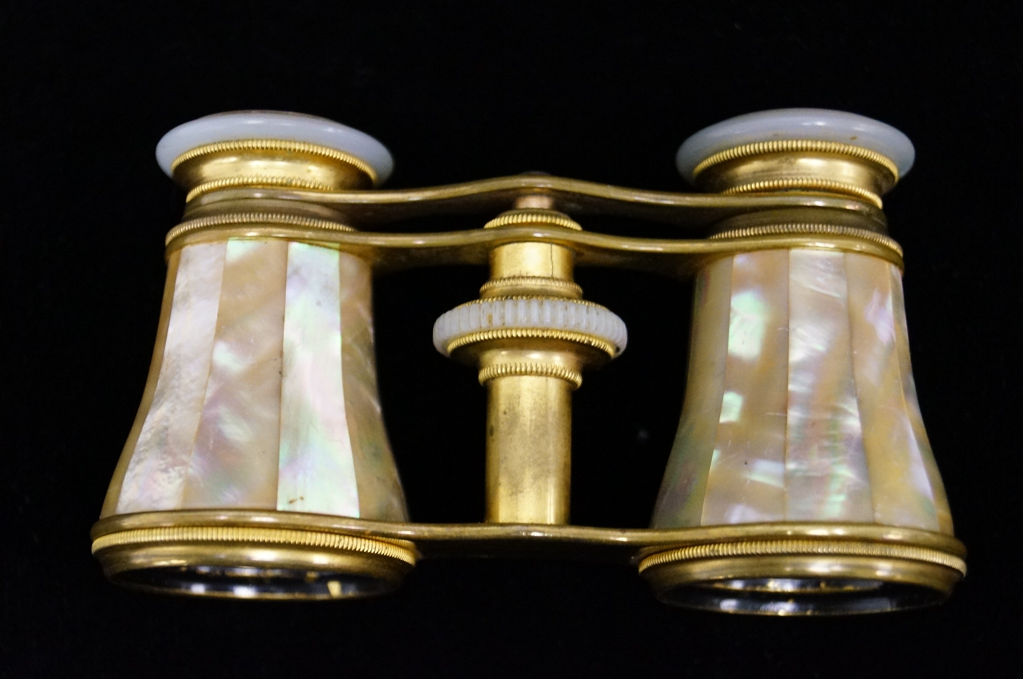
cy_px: 343
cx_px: 518
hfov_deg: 26.7
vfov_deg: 17.9
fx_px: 2156
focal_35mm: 76
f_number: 5.6
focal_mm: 50
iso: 3200
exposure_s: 1/50
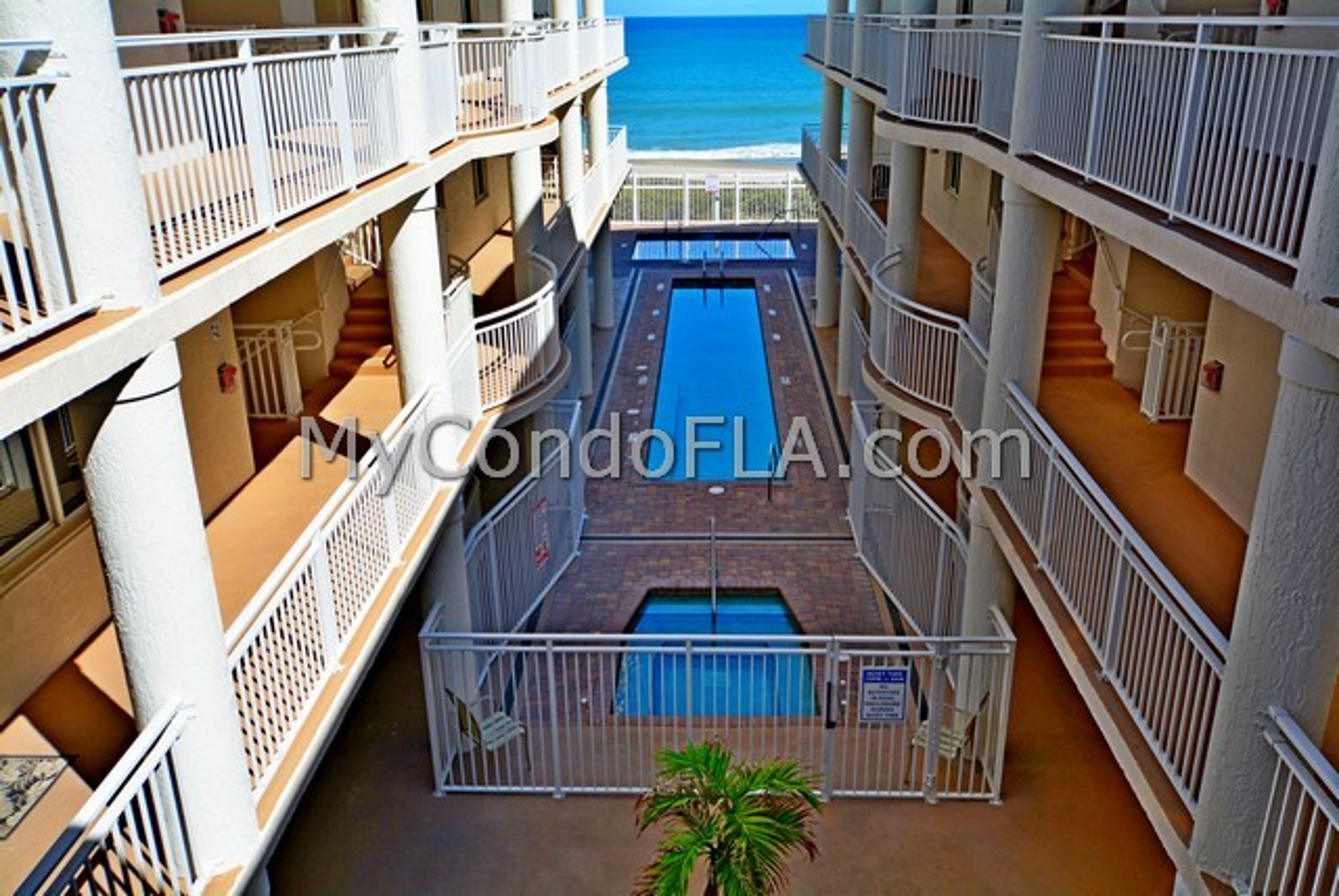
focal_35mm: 30
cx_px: 670
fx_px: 1117
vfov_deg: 43.7
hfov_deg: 61.9
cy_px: 448
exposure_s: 1/250
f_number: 8
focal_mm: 20
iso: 100
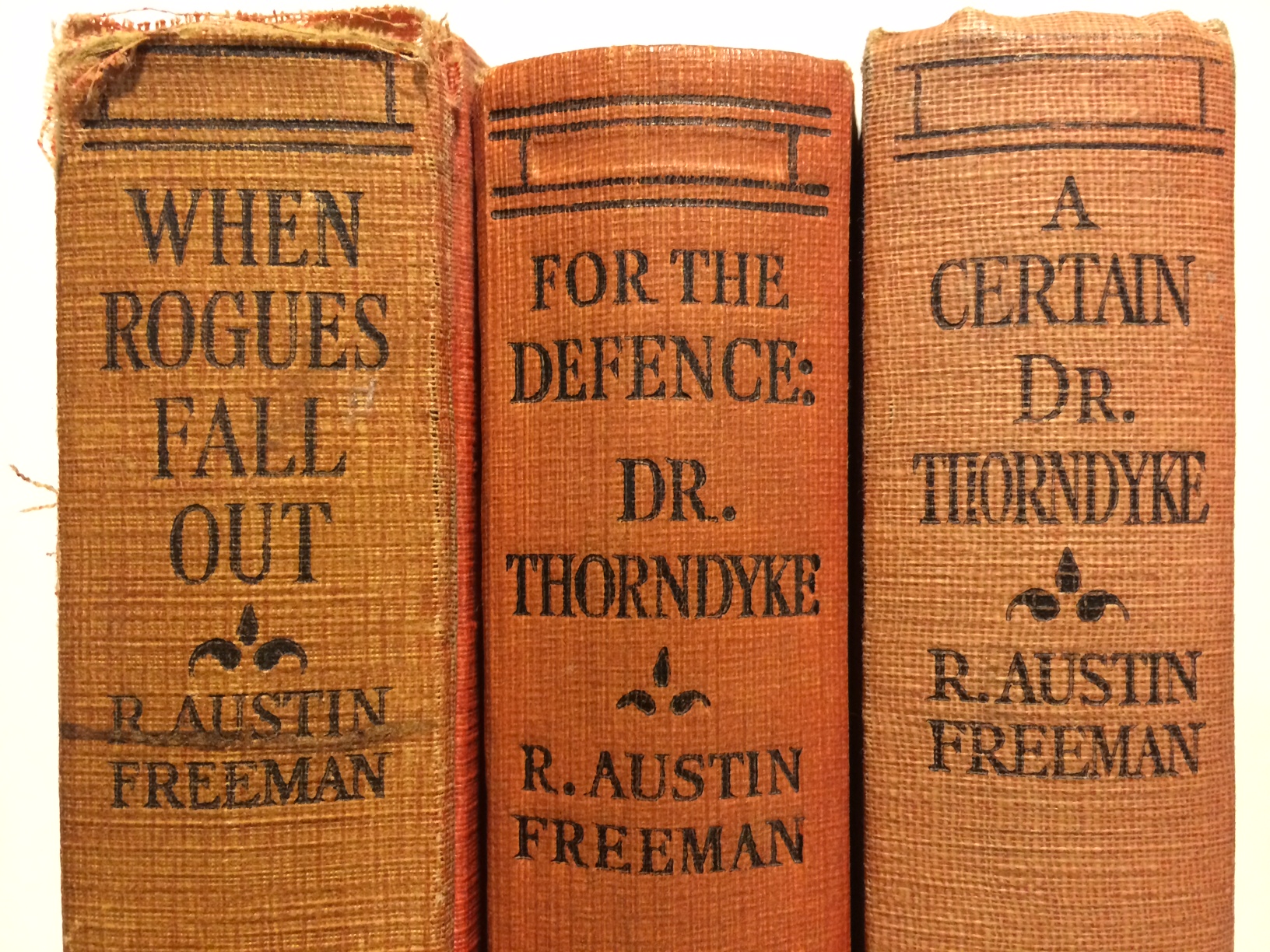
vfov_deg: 46.8
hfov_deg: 60.0
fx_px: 1101
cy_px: 476
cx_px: 635
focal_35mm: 30
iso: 250
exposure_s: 1/33
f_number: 2.2
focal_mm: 4.12
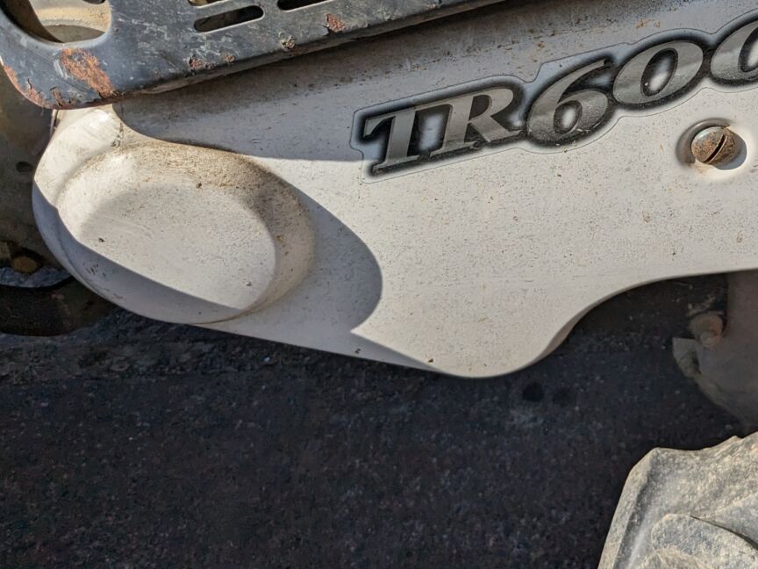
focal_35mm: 50
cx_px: 632
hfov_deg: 36.6
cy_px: 49
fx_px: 1095
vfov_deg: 27.9
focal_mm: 4.38
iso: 60
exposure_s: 1/4673
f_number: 1.73
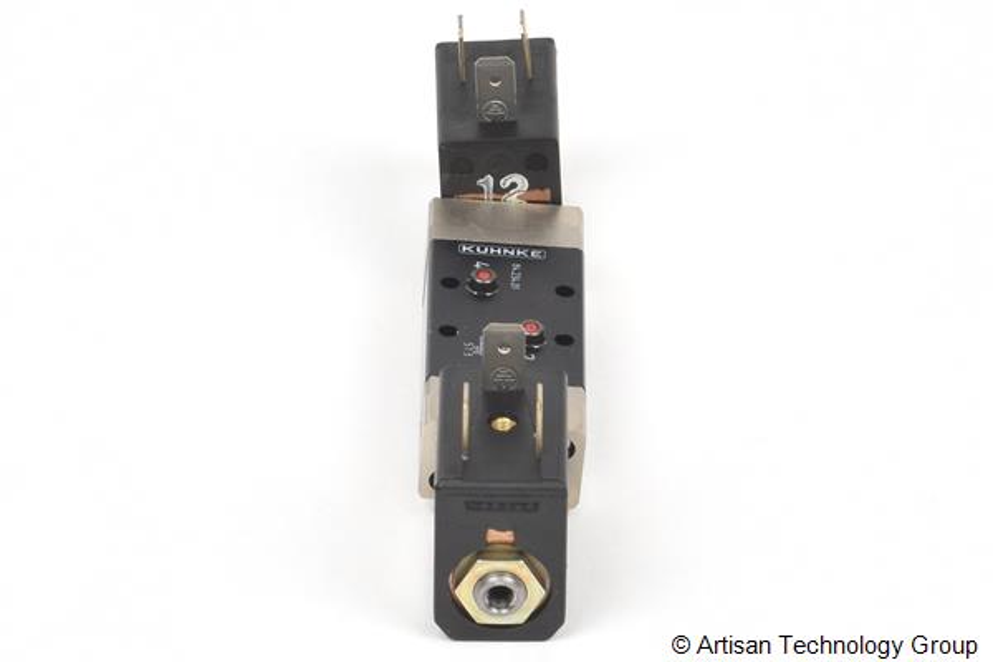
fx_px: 2151
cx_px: 496
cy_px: 331
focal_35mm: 78
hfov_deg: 26.0
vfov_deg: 17.5
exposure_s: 1/200
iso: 200
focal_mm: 52
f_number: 14
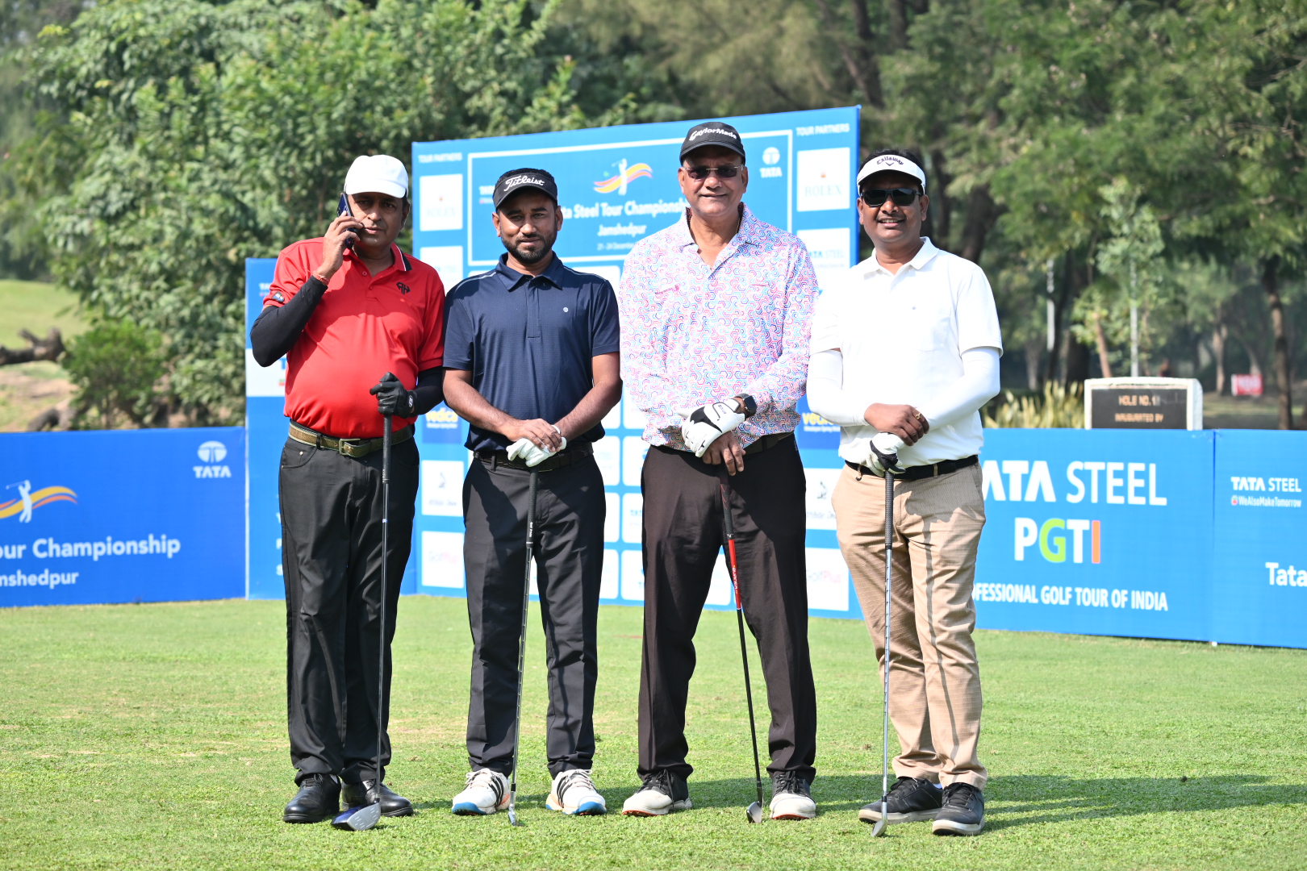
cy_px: 436
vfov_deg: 11.4
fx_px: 4356
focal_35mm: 120
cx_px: 654
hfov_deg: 17.1
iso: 640
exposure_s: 1/1600
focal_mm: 120
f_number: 5.6
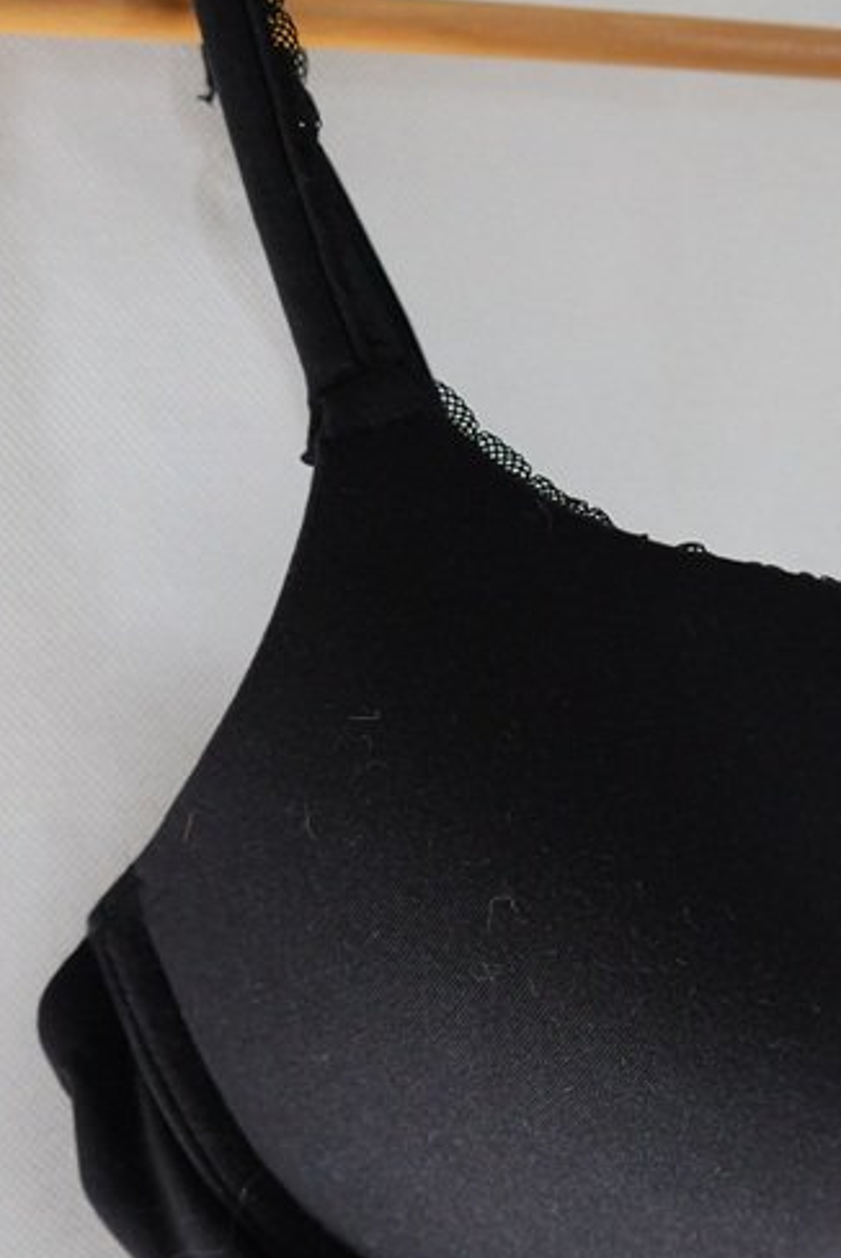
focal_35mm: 84
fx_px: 2939
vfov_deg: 24.1
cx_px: 835
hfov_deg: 16.0
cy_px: 518
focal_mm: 27
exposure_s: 1/50
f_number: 4
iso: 800
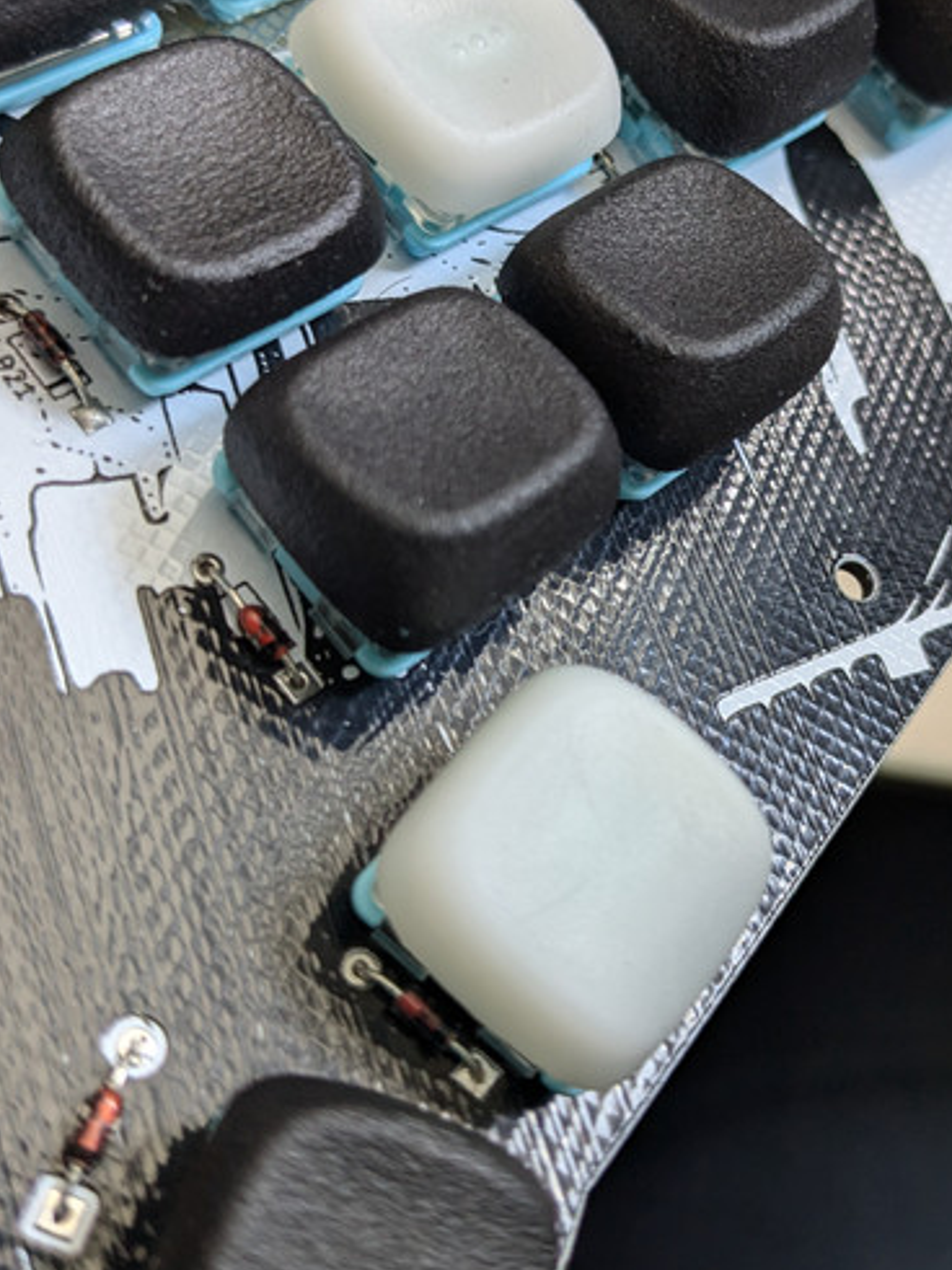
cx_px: 647
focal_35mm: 44
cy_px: 510
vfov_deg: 42.8
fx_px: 1614
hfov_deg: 32.5
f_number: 1.73
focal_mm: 4.38
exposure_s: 1/99.9
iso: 124
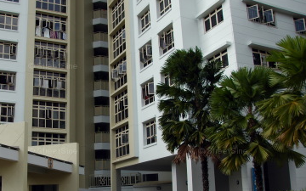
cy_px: 132
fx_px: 350
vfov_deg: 30.2
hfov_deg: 46.1
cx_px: 92
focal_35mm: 42
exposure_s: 1/800
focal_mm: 18
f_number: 3.5
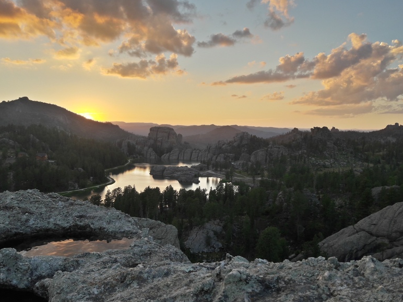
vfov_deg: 48.2
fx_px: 338
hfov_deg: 61.7
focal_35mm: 29
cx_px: 197
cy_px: 154
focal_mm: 3.7
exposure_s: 1/80
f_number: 1.9
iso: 40
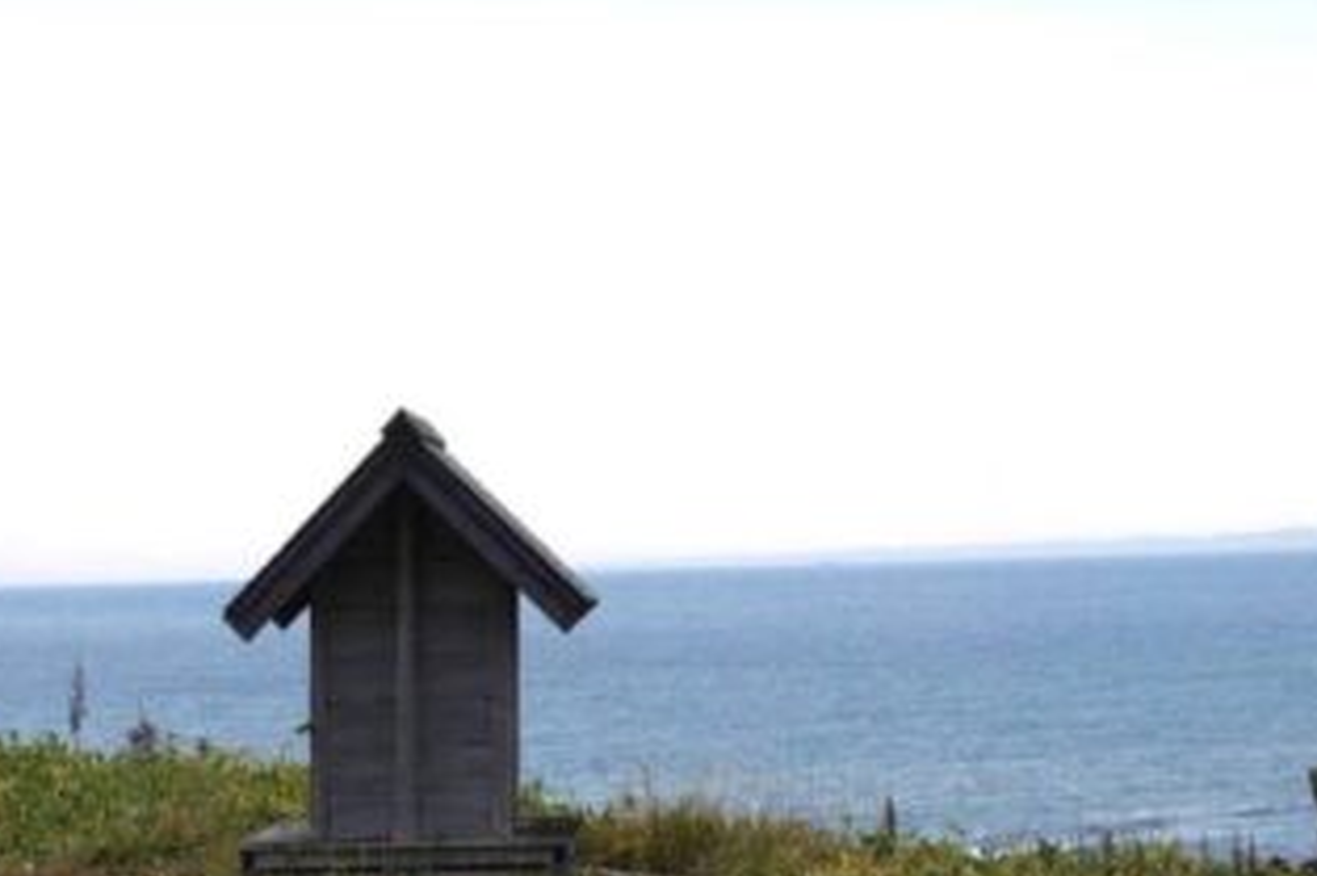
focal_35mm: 128
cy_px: 662
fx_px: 4680
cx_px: 390
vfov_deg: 10.7
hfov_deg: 16.0
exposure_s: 1/1000
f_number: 6.3
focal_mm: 45
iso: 400
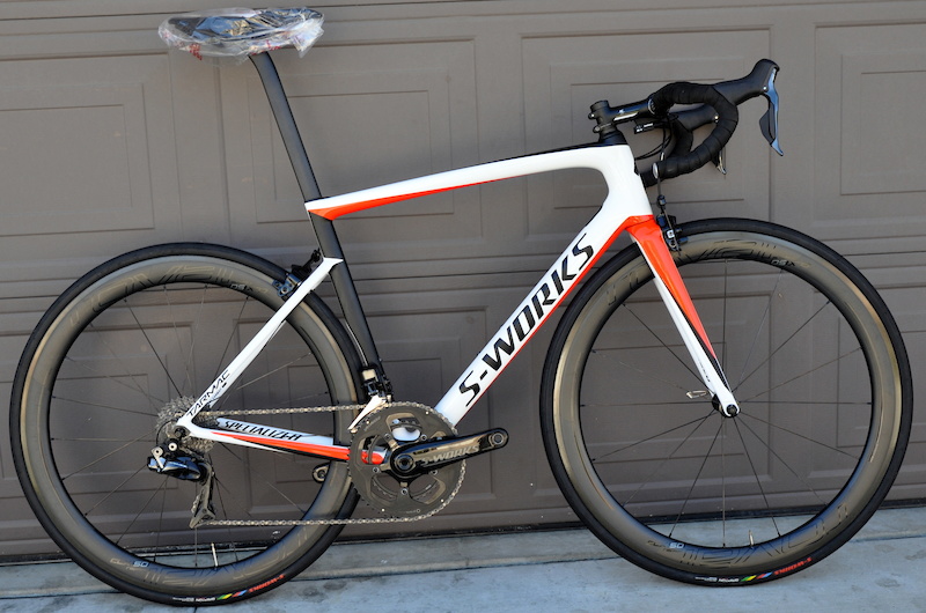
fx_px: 963
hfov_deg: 51.4
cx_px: 463
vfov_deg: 35.3
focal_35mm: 38
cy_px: 306
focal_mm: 25
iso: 280
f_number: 5.6
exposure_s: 1/125
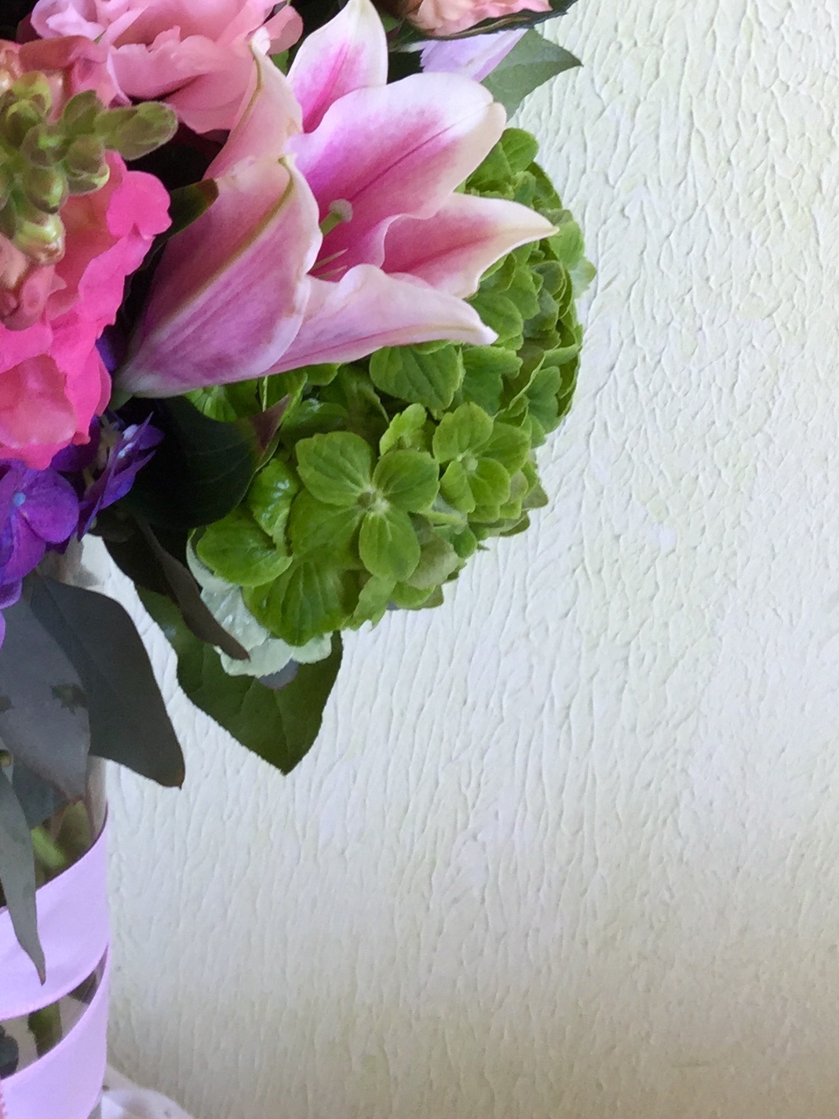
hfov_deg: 19.9
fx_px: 2294
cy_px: -31
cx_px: -69
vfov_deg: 25.8
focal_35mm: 71
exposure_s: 1/30
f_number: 2.4
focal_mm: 3.3
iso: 40
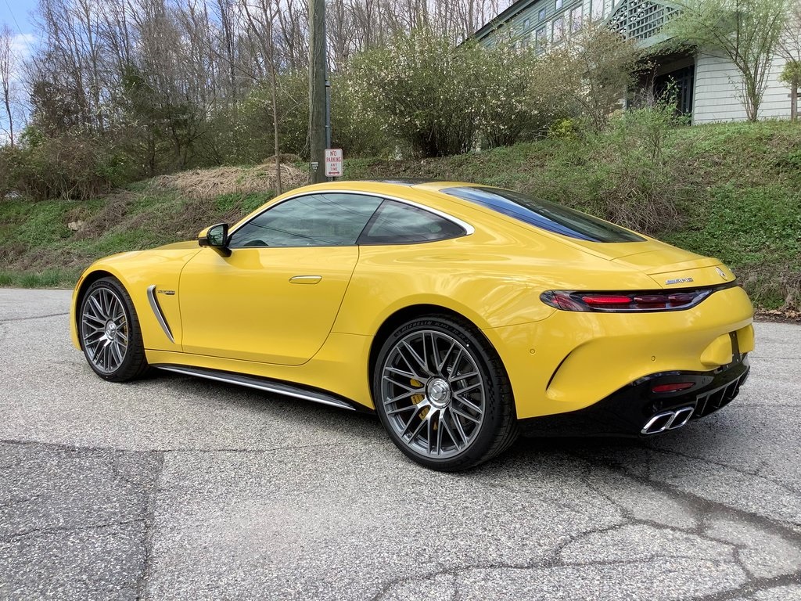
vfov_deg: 45.4
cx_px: 400
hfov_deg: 58.4
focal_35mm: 31
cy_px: 300
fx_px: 717
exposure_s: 1/727
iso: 25
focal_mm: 3.3
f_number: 2.4
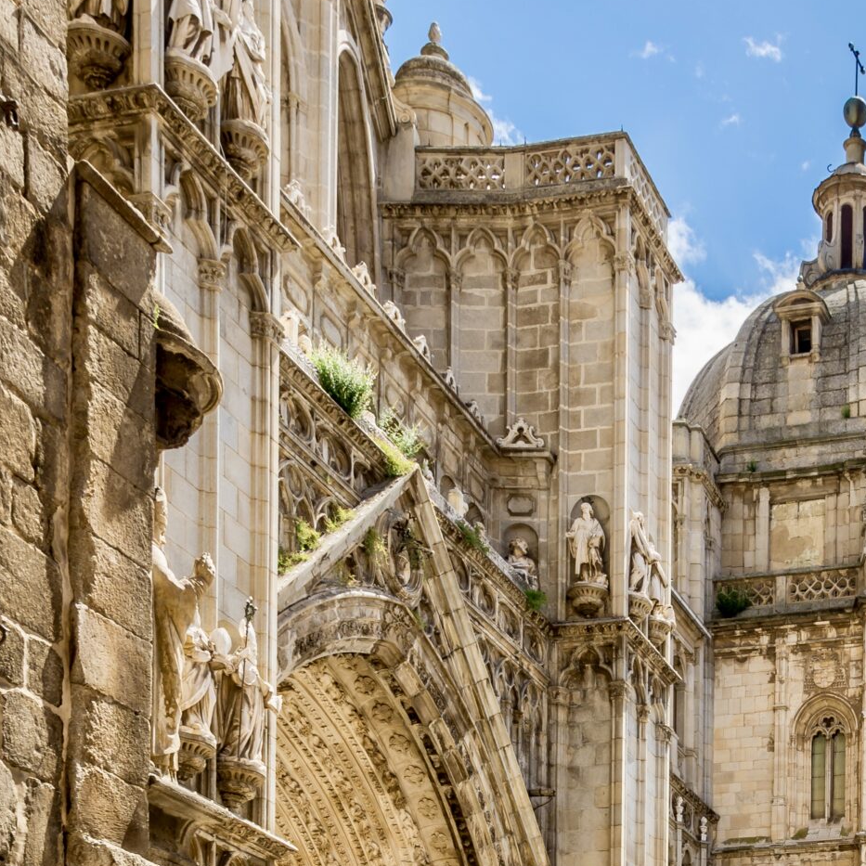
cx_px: 684
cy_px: 847
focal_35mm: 56
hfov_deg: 29.9
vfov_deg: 28.8
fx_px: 1585
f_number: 10
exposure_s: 1/100
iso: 100
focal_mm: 24
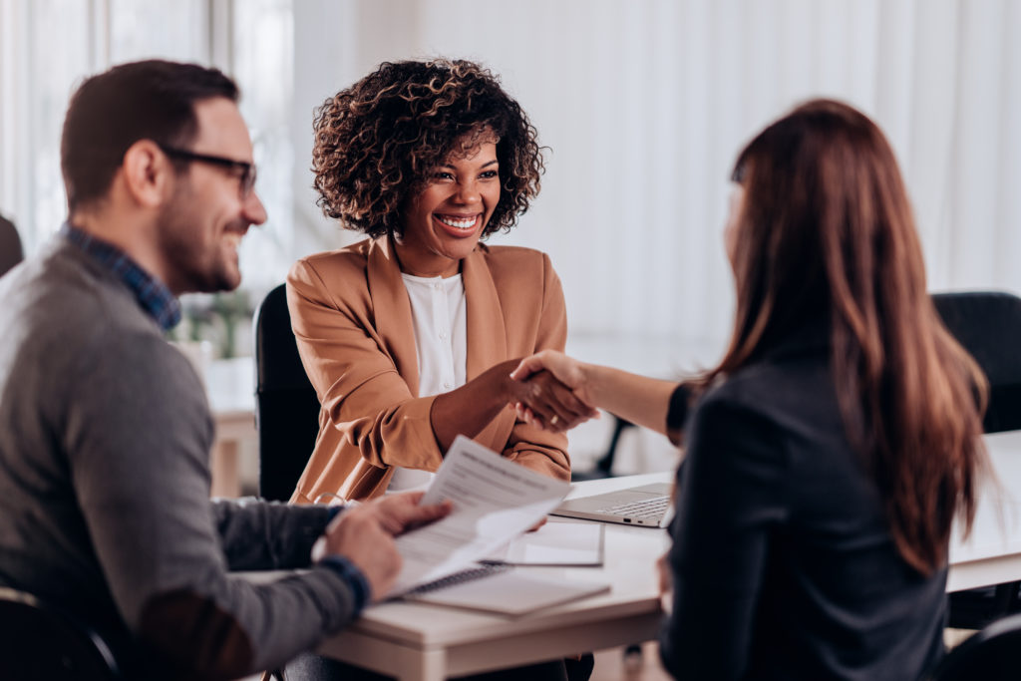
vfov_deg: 16.1
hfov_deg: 23.9
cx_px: 510
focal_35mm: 85
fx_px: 2411
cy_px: 340
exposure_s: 1/640
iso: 100
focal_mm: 85
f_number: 1.4
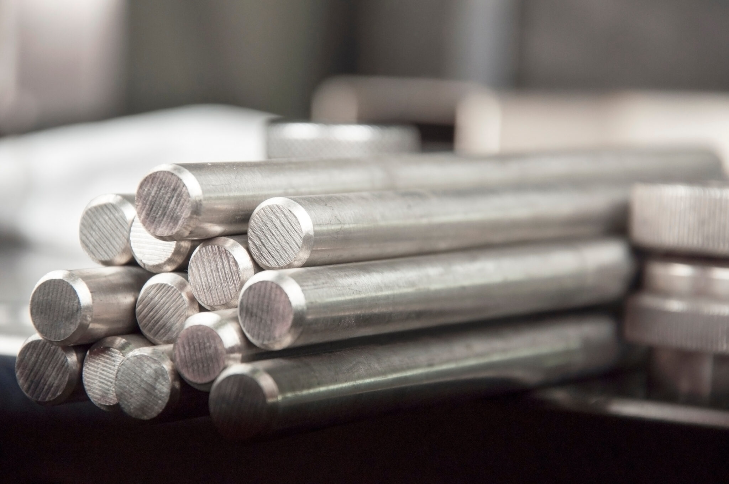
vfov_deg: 8.7
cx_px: 364
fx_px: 3185
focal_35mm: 158
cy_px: 242
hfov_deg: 13.1
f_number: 6.3
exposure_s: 1/160
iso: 200
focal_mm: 105
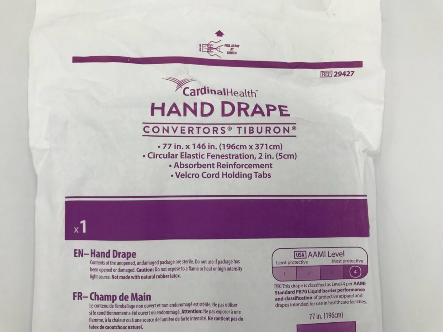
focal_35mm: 28
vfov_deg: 49.7
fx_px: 358
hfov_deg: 63.4
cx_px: 222
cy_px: 166
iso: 25
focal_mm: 3.99
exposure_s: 1/120
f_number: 1.8
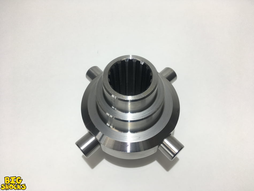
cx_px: 127
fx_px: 213
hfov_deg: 61.6
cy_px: 96
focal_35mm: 29
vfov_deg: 48.2
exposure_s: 1/121
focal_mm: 4.15
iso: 25
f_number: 2.2
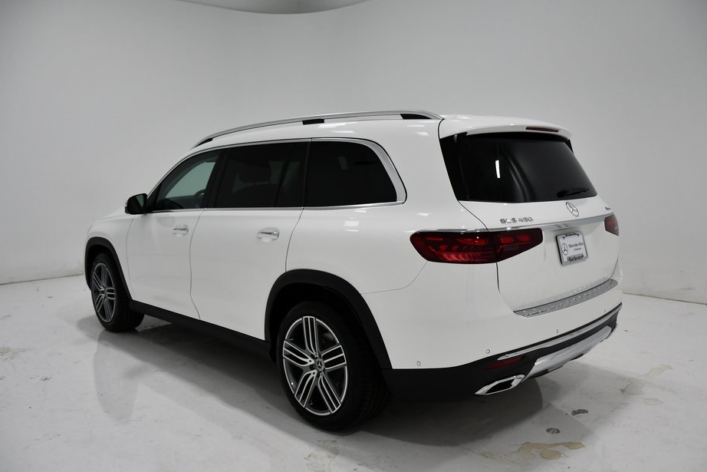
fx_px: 589
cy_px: 243
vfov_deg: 43.6
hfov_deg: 61.9
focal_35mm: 30
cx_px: 359
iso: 560
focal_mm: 18
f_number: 3.5
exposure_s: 1/250
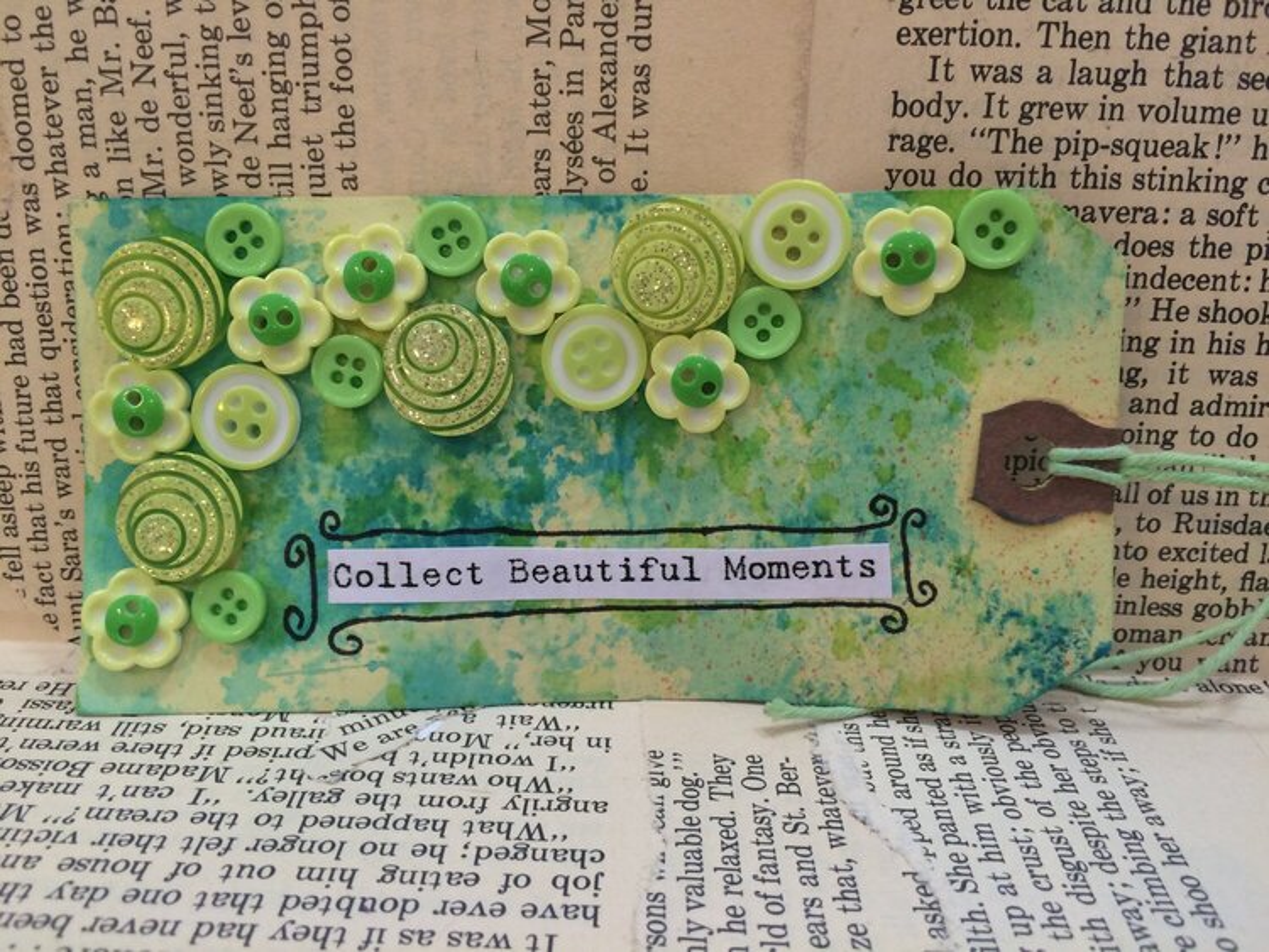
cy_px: 476
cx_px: 634
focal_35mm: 29
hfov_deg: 61.6
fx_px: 1063
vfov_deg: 48.3
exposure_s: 1/30
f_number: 2.2
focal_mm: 4.15
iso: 80
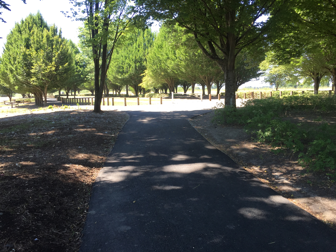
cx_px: 168
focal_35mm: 29
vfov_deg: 48.2
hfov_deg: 61.7
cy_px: 126
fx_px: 281
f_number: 2.2
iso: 32
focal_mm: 4.15
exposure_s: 1/235
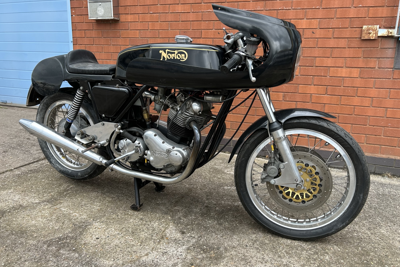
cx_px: 203
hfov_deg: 65.5
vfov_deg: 46.4
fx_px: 311
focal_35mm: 28
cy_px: 133
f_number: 1.5
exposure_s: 1/231
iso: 50
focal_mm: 5.7
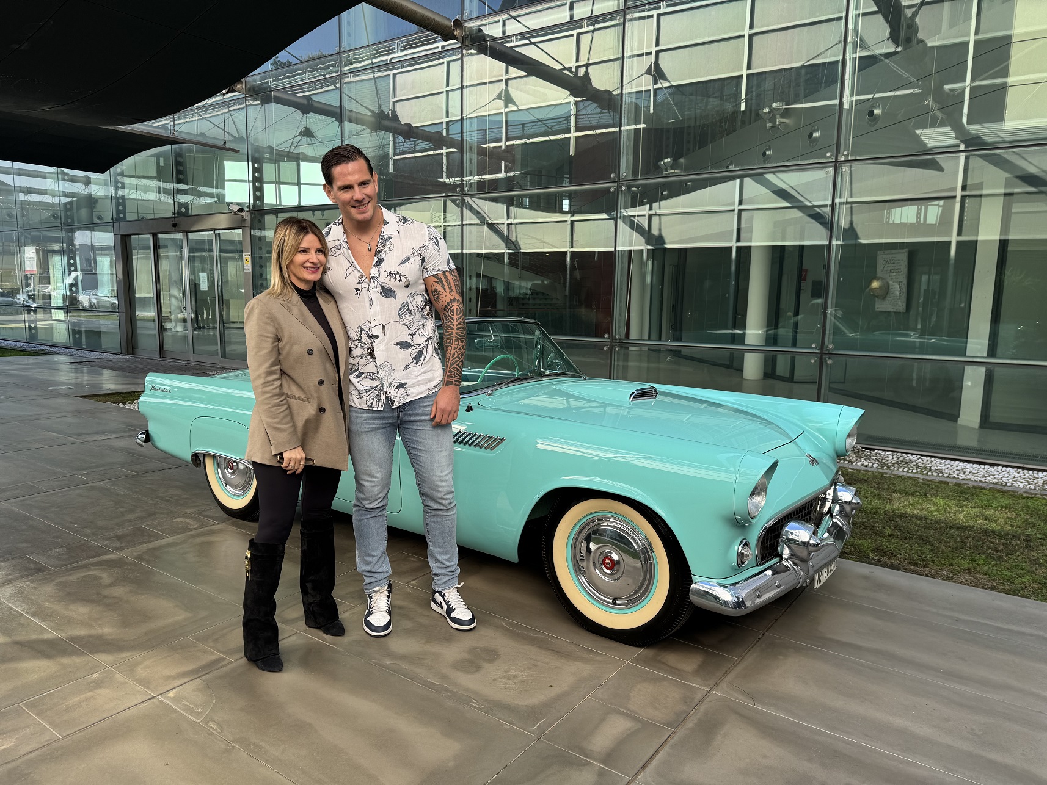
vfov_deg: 56.8
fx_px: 726
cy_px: 392
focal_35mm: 24
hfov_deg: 71.6
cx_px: 524
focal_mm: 6.76
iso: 80
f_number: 1.78
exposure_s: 1/1059
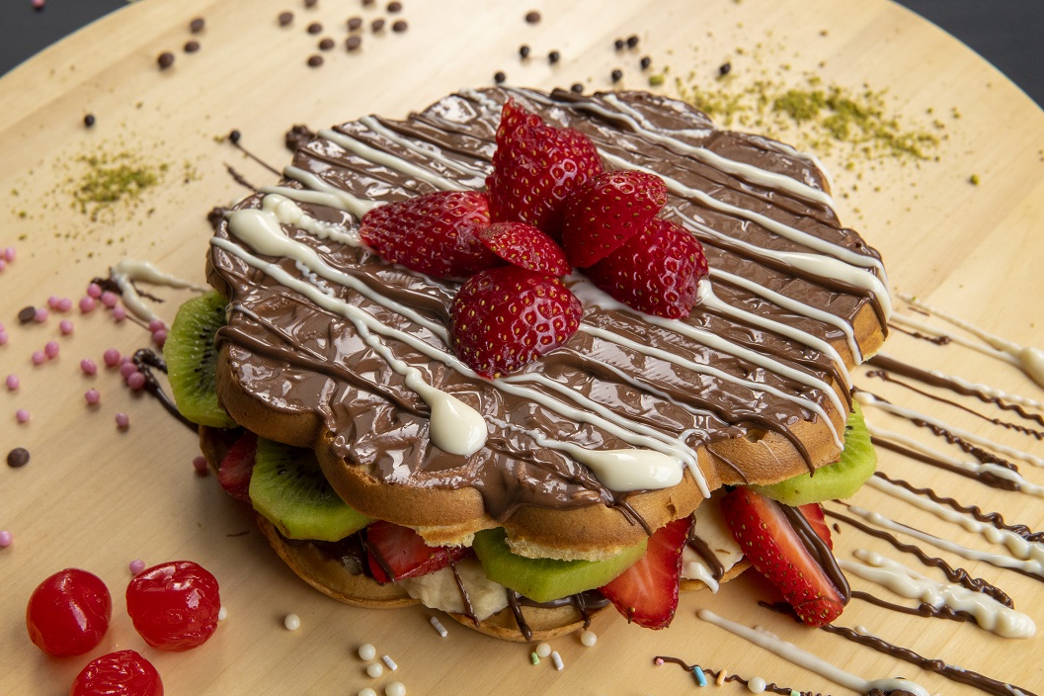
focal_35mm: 46
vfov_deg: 29.2
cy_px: 352
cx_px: 523
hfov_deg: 42.8
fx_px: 1334
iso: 1000
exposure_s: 1/80
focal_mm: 30
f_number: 9
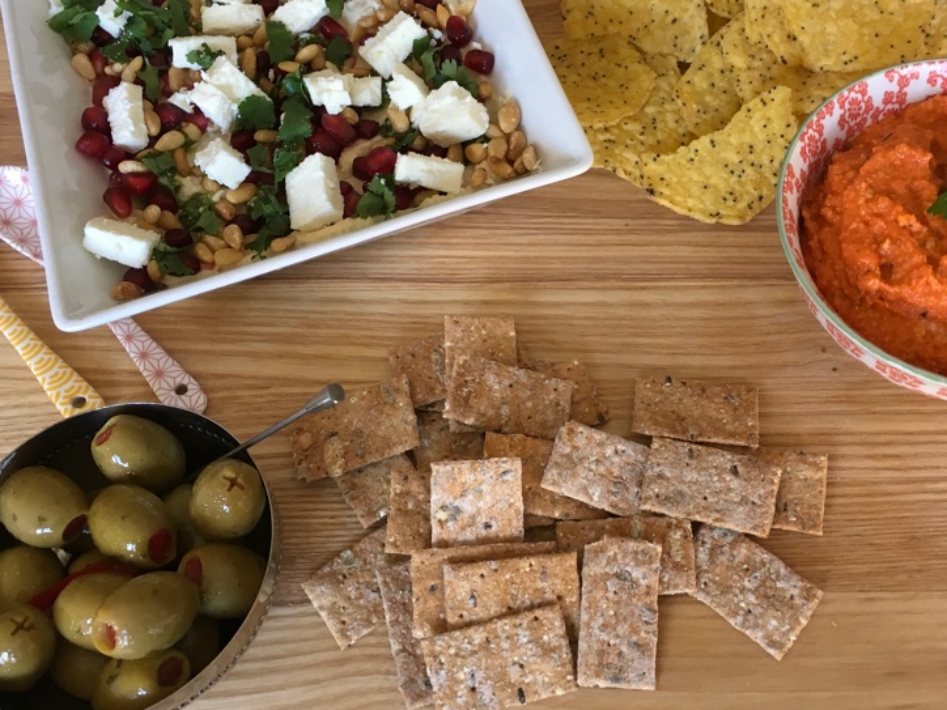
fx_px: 1122
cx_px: 549
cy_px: 285
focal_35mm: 41
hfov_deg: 45.6
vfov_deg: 35.0
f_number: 2.2
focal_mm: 4.15
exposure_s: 1/33
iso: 80
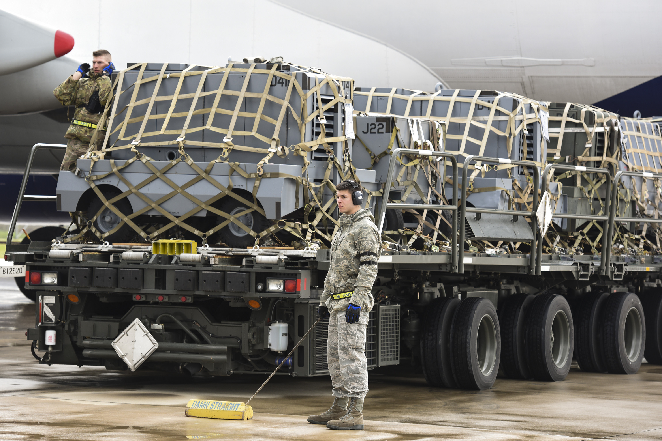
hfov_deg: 15.2
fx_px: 2482
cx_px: 331
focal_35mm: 135
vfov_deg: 10.2
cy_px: 220
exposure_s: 1/125
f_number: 5
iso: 200
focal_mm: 135
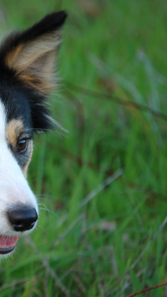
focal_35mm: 473
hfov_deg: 2.6
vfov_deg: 4.6
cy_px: 149
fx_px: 3724
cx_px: -46
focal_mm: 200
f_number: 5.6
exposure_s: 1/60
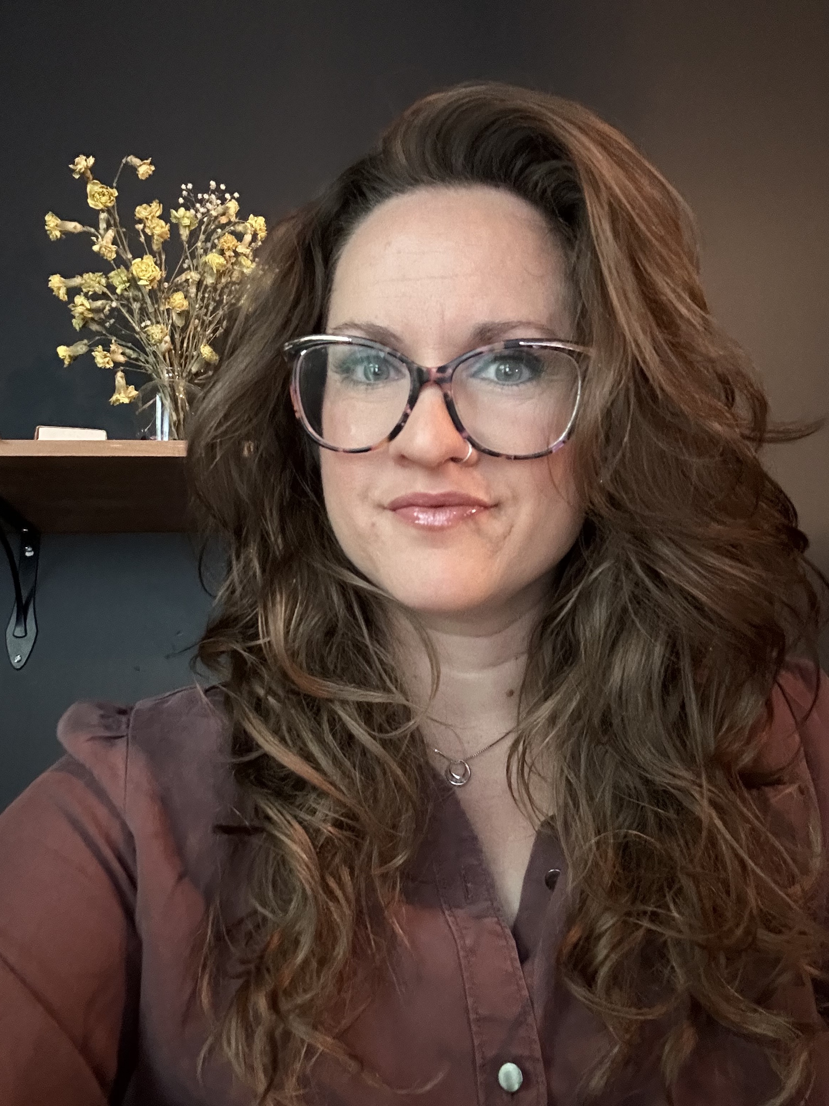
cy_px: 553
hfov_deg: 46.8
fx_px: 958
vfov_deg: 60.0
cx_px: 414
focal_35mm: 30
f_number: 1.9
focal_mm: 2.69
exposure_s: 1/30
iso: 640
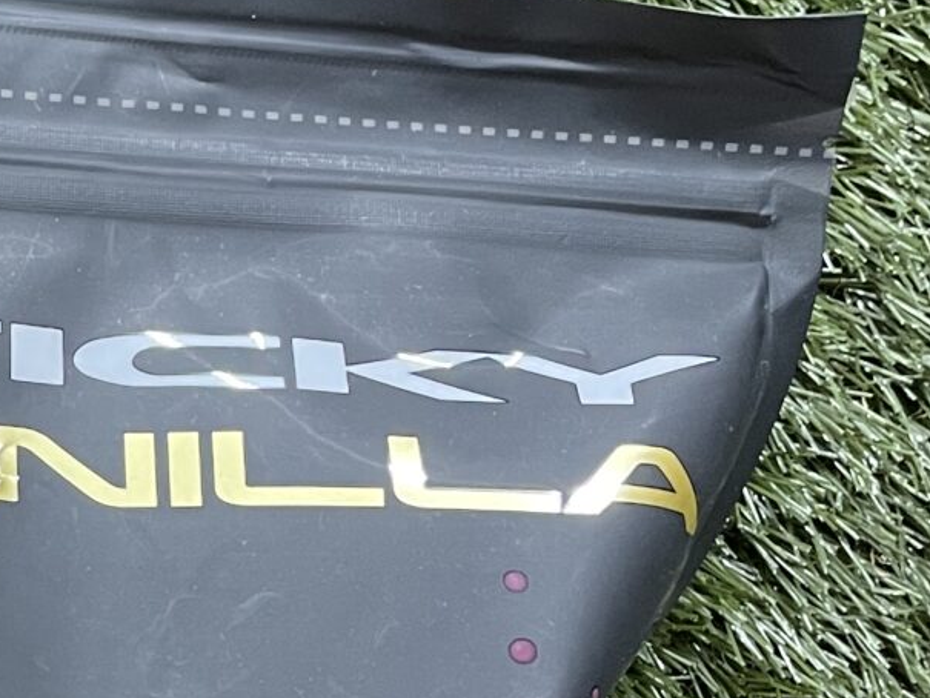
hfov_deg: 16.3
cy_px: 815
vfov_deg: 13.1
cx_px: -466
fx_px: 2956
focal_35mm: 110
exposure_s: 1/44
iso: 100
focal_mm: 4.2
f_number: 1.6
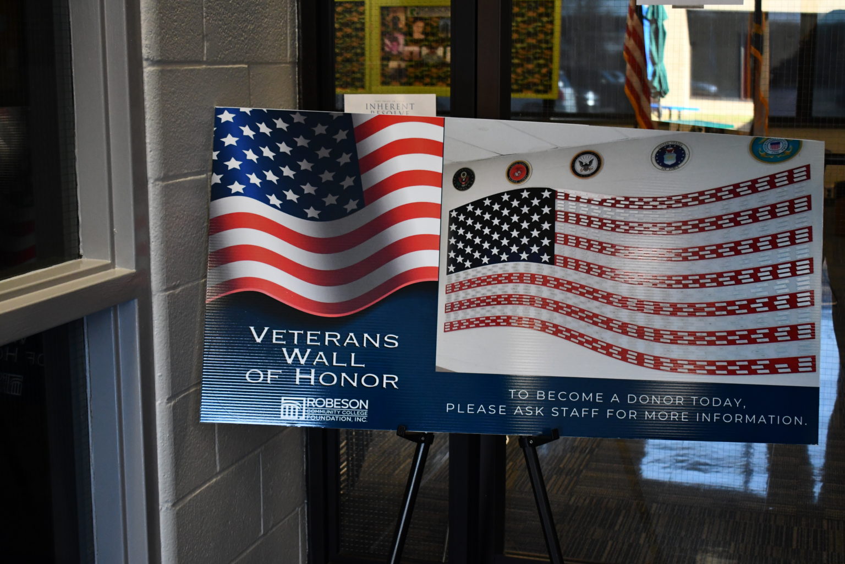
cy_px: 282
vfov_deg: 26.0
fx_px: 1220
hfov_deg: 38.2
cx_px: 422
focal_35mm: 52
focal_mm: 35
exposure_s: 1/125
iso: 2200
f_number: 4.5
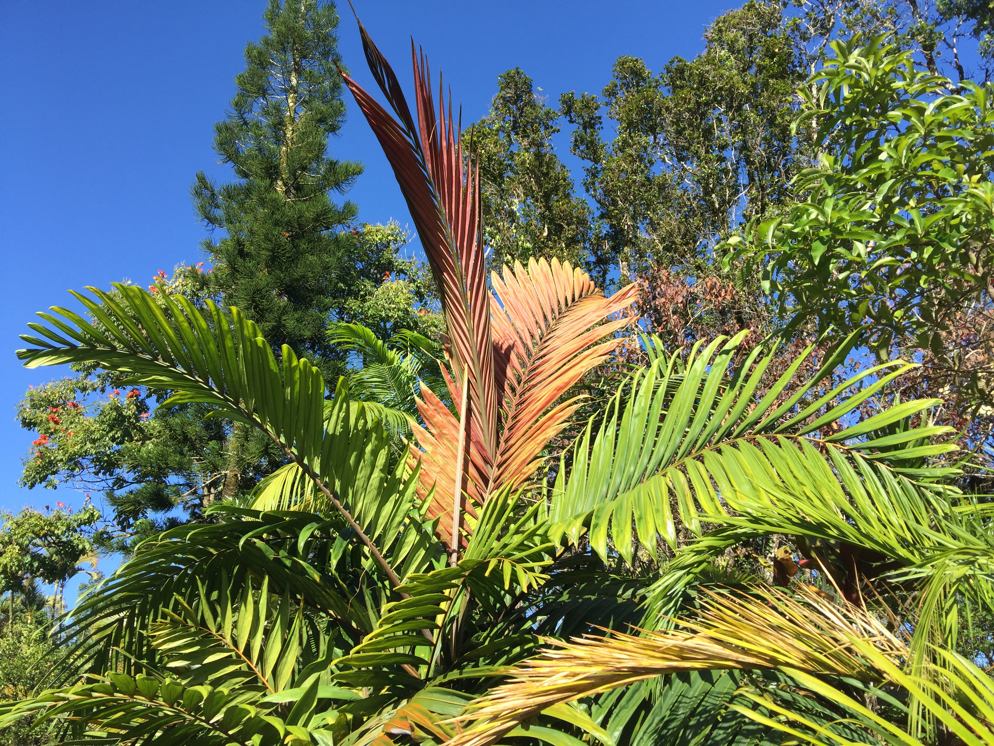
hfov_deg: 61.7
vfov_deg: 48.2
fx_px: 833
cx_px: 497
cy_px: 373
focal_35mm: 29
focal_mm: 4.15
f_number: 2.2
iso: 32
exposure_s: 1/879
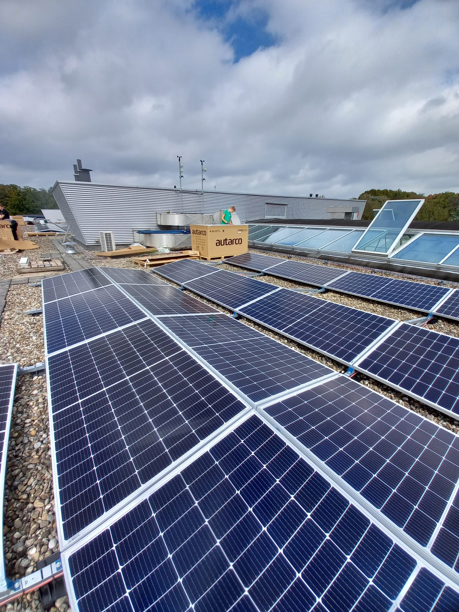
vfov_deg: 106.2
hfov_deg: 89.9
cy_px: 306
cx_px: 230
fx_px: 230
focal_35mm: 13
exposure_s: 1/938
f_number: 2.2
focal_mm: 1.42
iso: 40
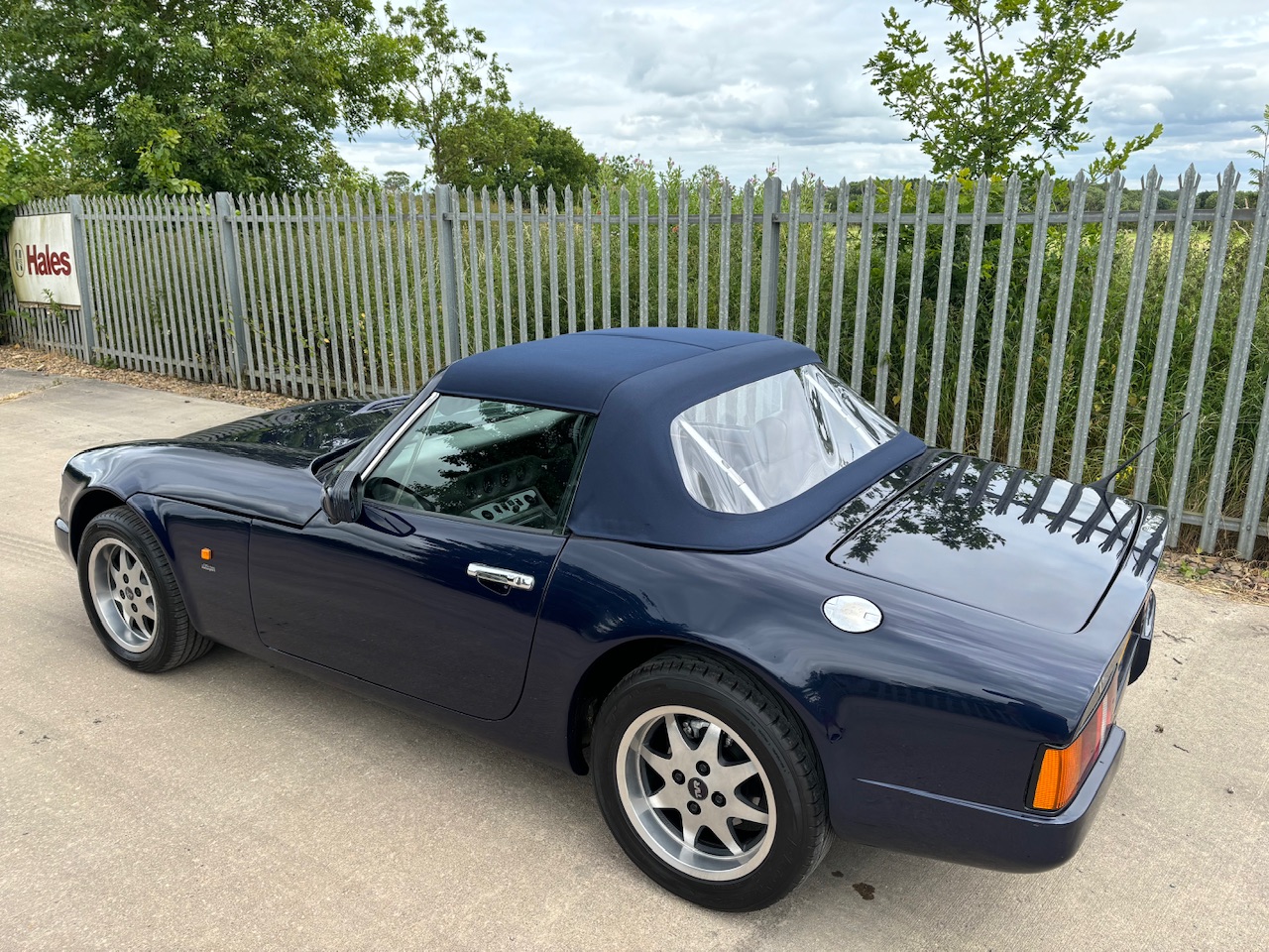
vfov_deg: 53.1
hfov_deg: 67.3
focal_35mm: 26
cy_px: 476
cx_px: 634
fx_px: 953
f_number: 1.6
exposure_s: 1/1263
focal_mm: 5.96
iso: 50
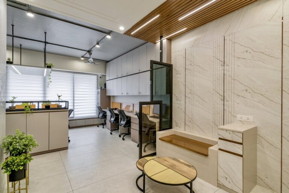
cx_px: 144
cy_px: 96
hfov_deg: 93.3
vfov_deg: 70.4
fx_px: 136
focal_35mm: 17
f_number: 9
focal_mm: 17
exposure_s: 1/6
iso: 100
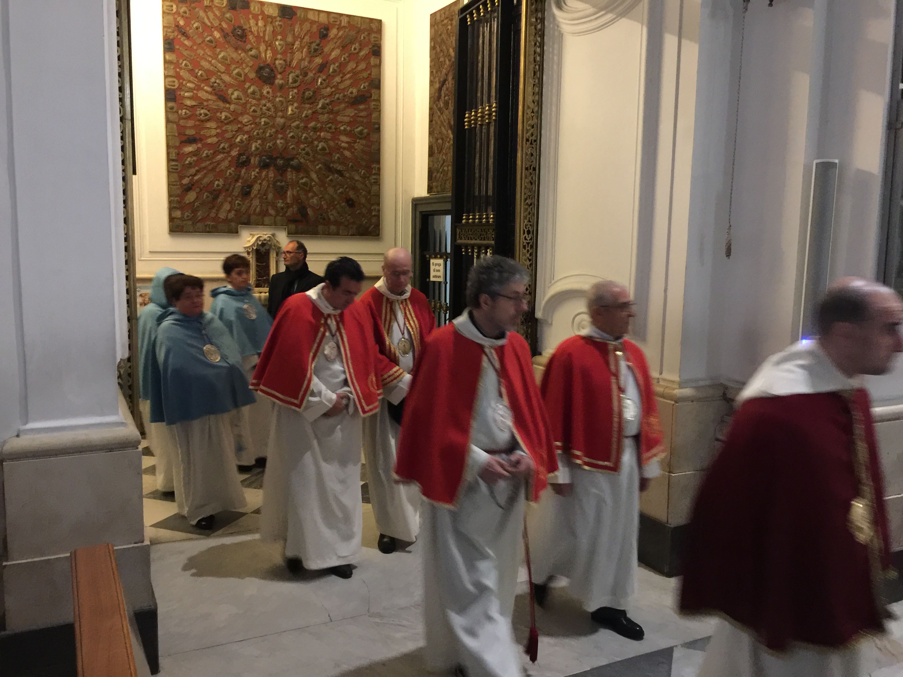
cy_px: 338
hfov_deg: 61.7
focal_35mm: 29
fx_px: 756
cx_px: 452
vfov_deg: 48.2
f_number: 2.2
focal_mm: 4.15
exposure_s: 1/4
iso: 125
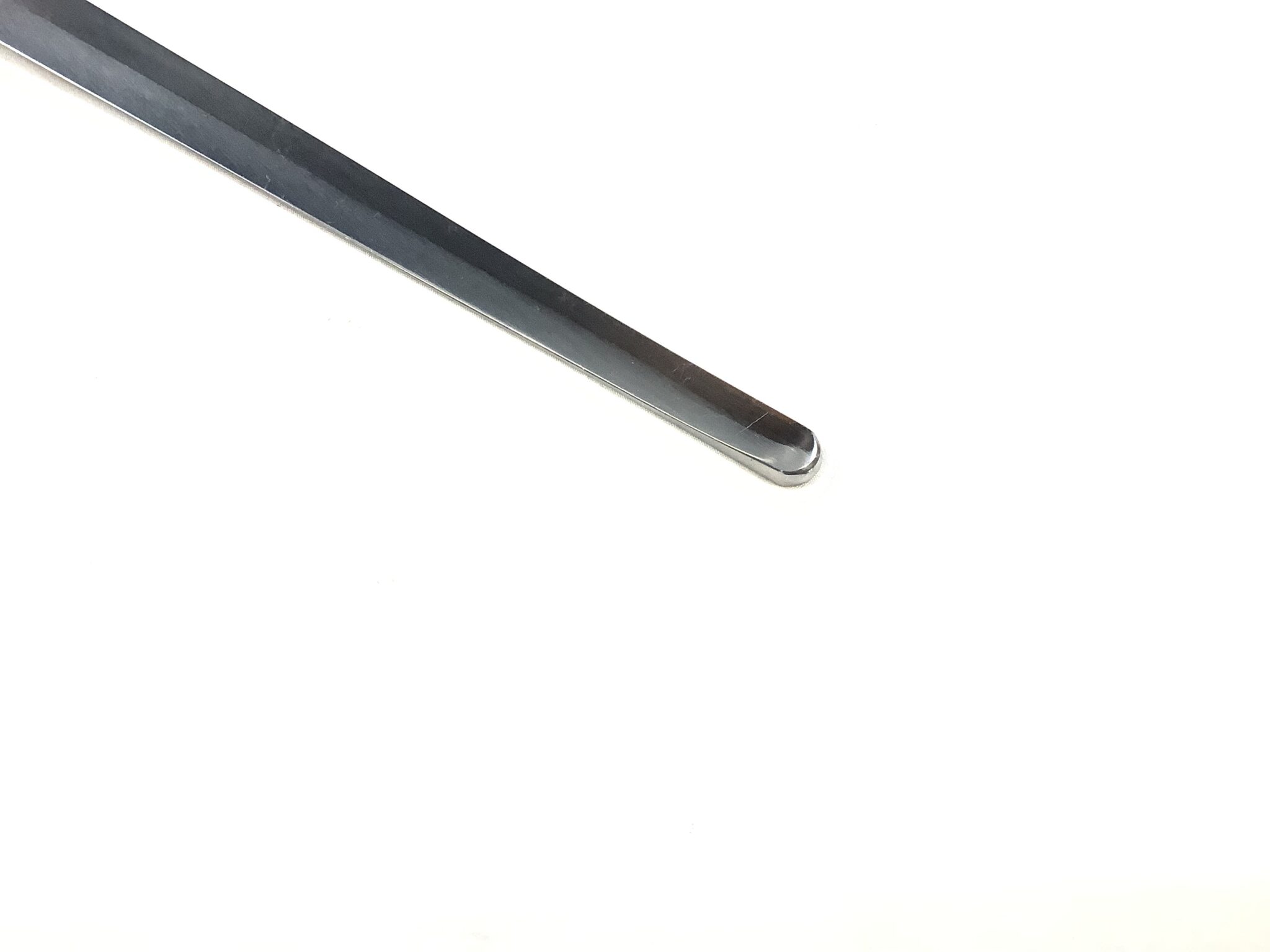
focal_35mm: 31
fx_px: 1137
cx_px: 635
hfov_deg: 58.4
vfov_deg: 45.4
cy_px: 476
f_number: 2.4
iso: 250
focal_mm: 3.3
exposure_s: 1/60
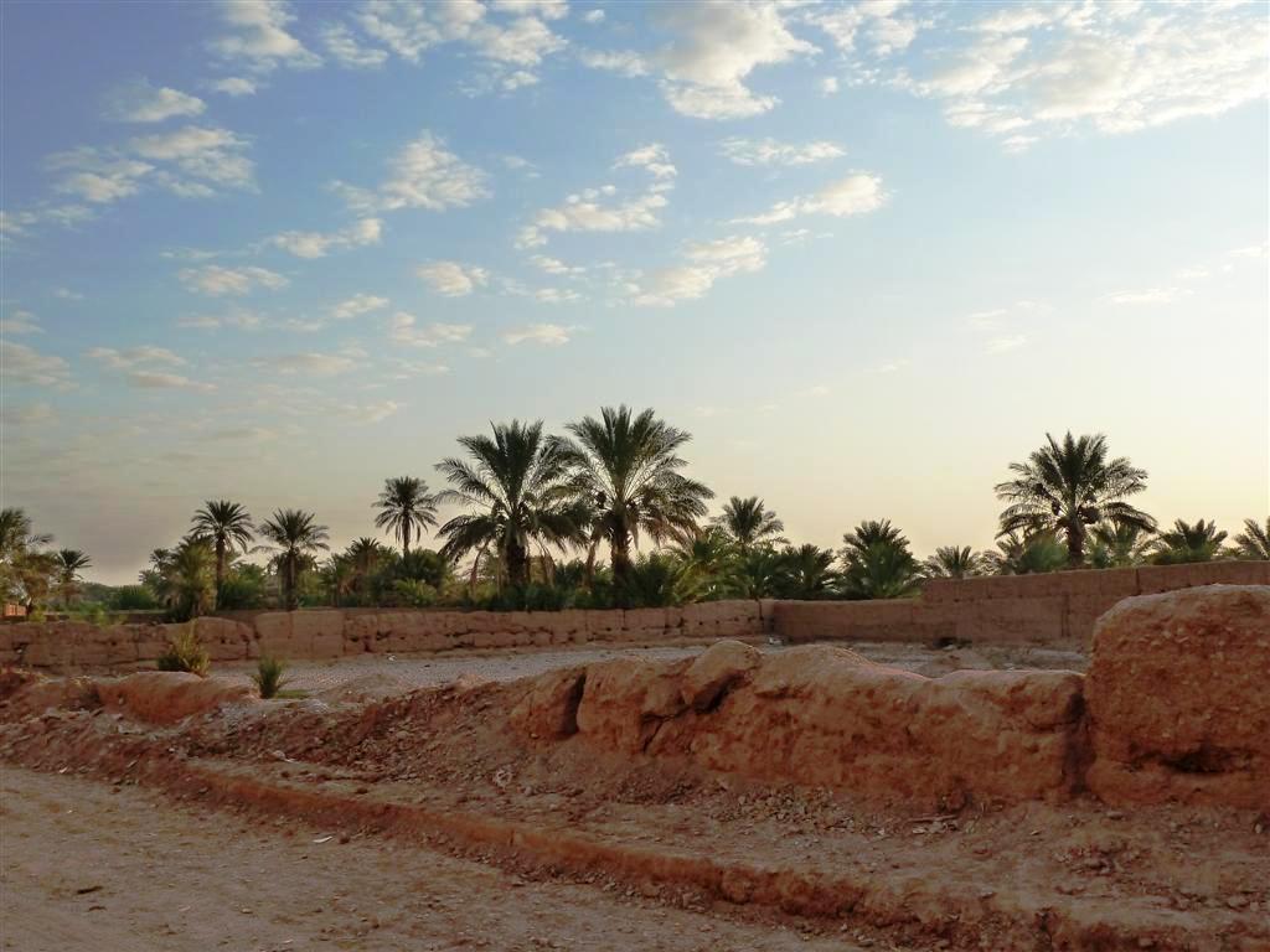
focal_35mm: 35
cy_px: 476
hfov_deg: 52.6
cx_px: 635
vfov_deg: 40.7
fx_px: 1284
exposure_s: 1/320
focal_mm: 5.7
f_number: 4
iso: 200
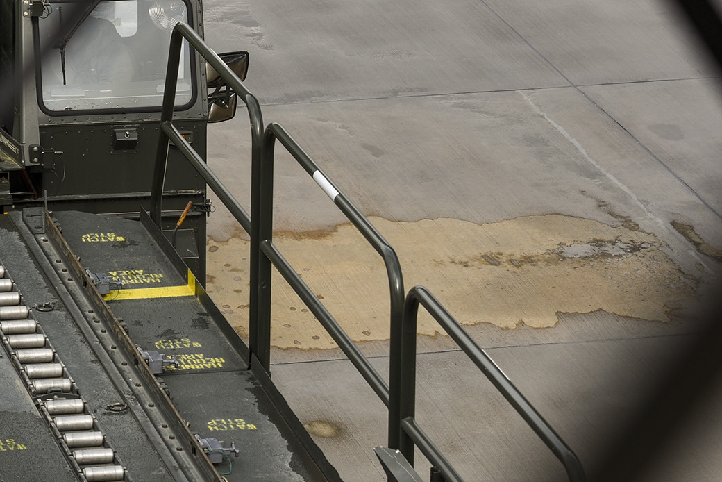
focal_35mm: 202
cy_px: -22
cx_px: -52
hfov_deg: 10.1
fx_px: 4052
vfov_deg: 6.8
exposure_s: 1/640
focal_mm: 70
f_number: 4.5
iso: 100
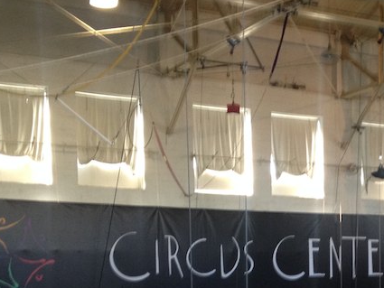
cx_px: 321
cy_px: 321
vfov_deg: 18.0
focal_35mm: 79
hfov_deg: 24.2
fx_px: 877
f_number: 2.4
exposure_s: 1/20
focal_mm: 4.28
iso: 100
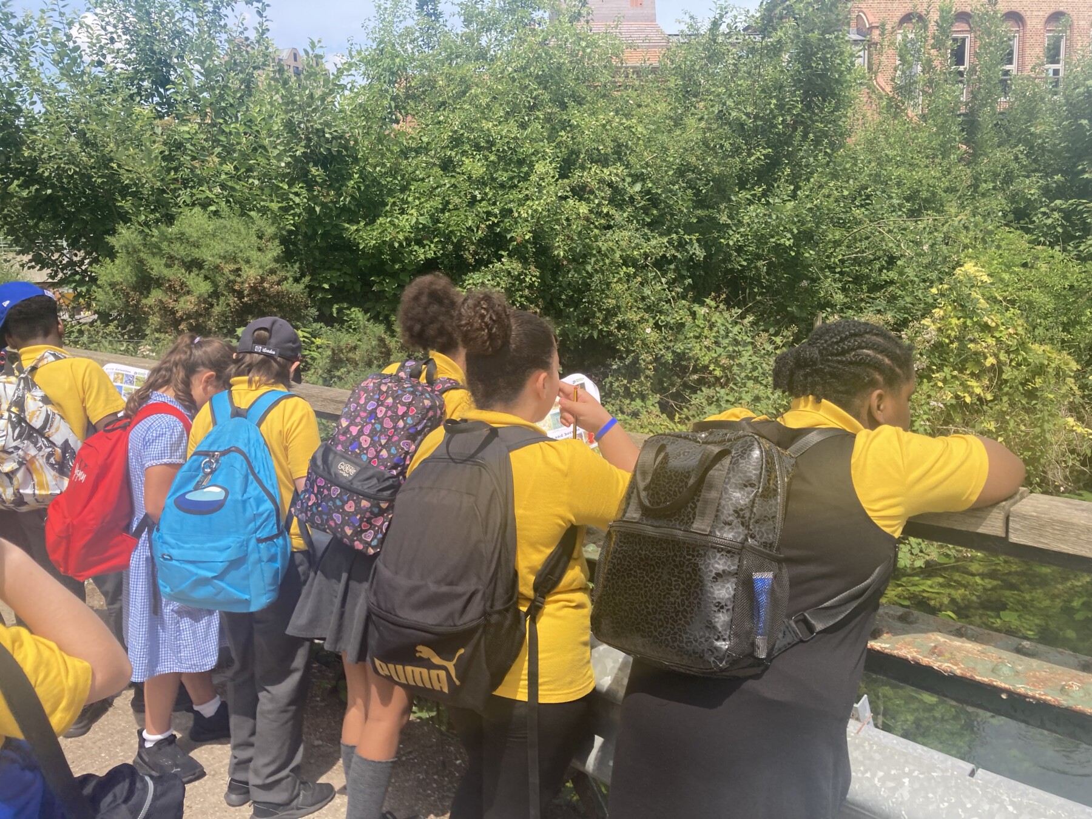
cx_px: 546
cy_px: 410
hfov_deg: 63.4
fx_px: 883
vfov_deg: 49.7
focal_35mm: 28
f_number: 1.8
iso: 20
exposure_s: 1/1215
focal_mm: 3.99
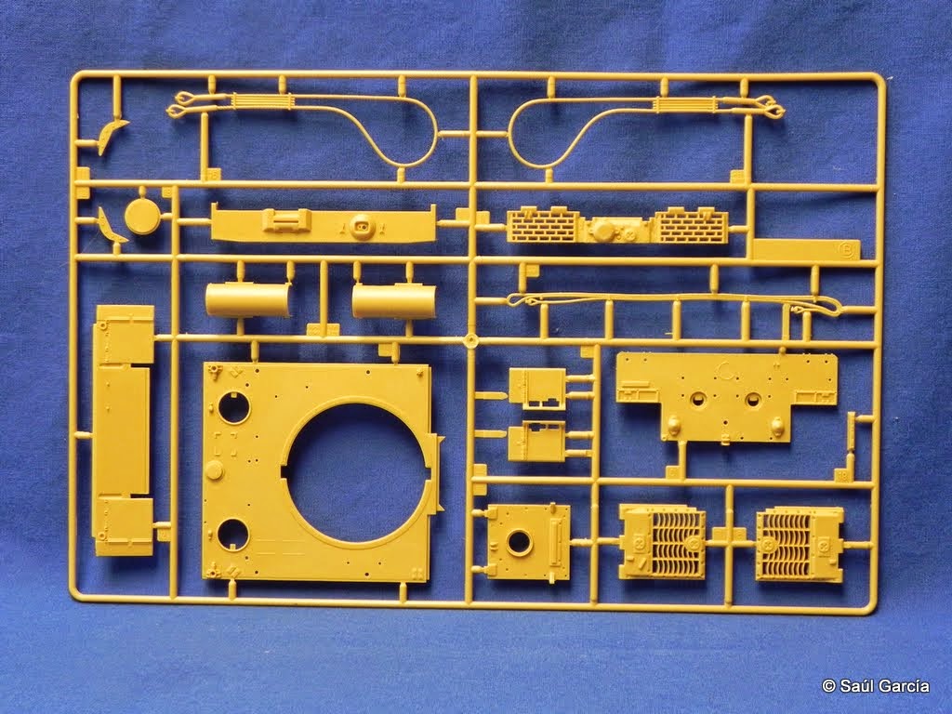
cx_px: 476
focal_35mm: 52
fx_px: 1430
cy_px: 357
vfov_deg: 28.0
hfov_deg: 36.8
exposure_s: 1/26.3
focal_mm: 9.2
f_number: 3.5
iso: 400
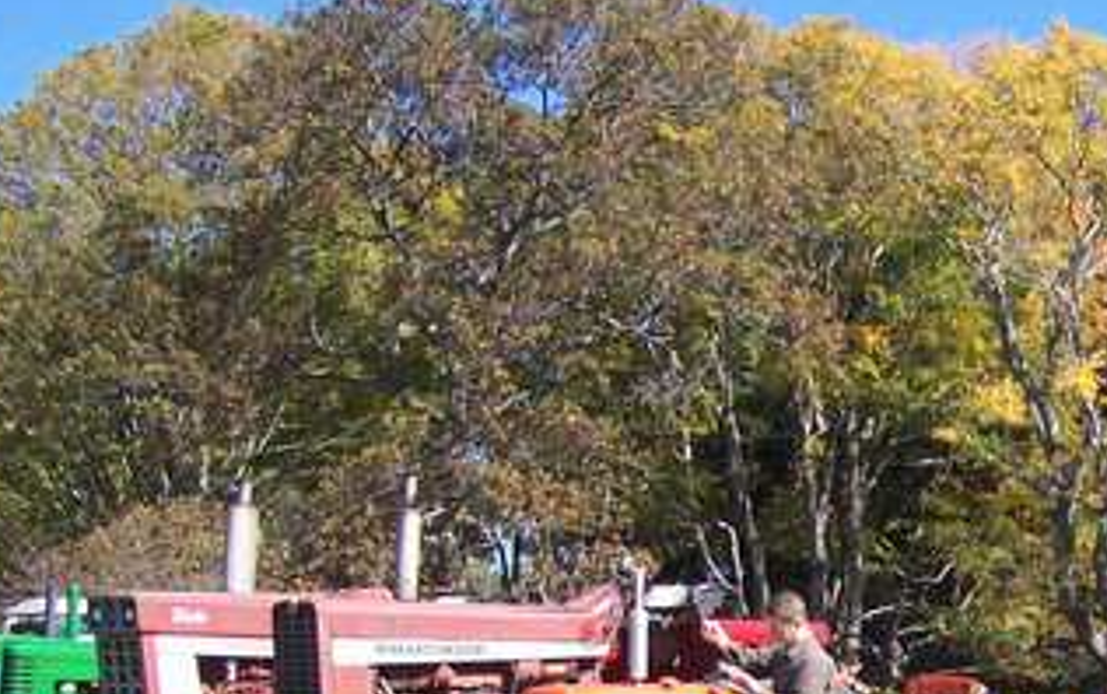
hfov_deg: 23.9
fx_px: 2506
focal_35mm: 83
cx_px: 1096
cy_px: 694
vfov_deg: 15.5
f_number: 2.7
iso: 80
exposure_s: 1/629
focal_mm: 6
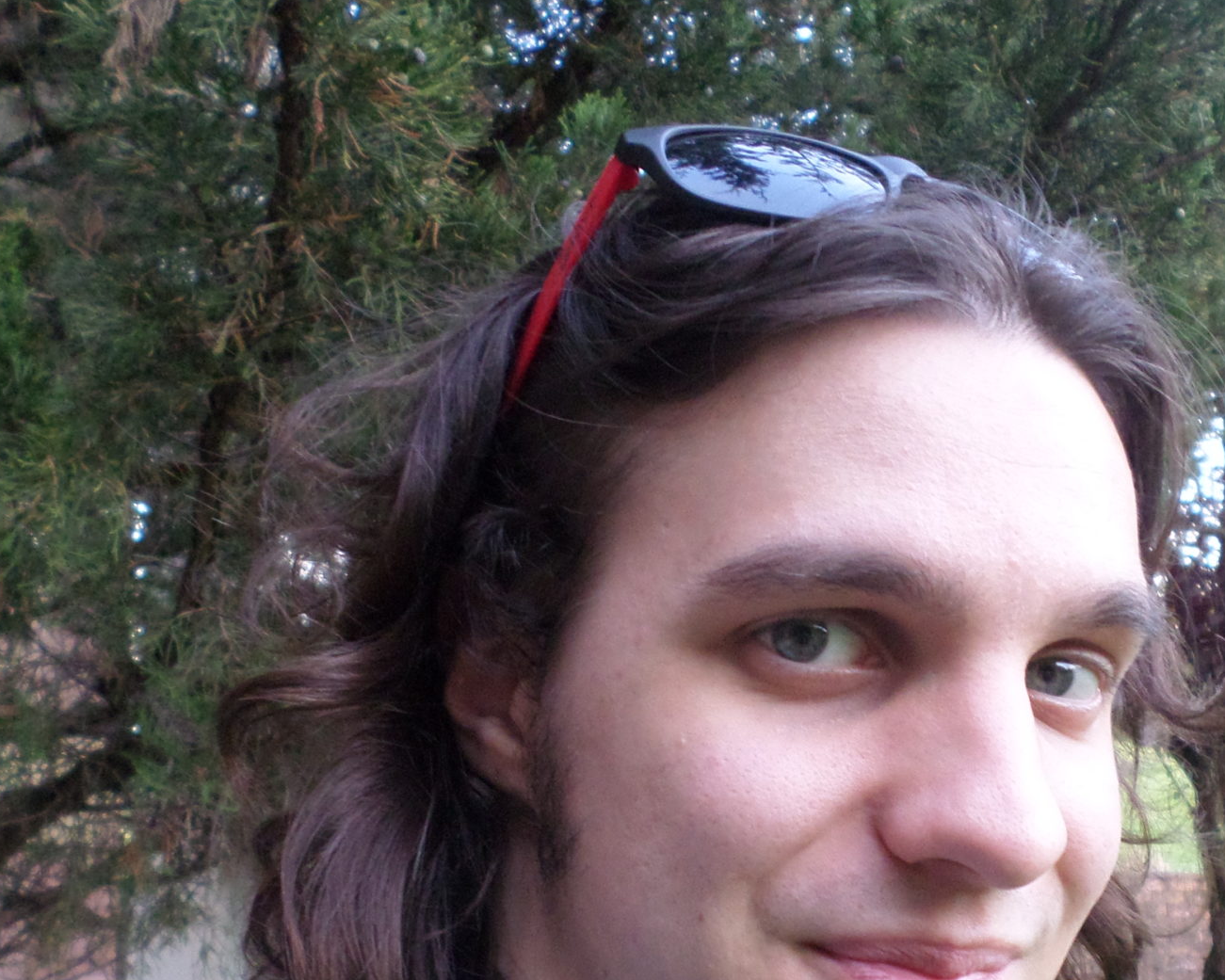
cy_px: 770
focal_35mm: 48
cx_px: 801
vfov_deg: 30.8
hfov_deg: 38.4
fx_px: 1740
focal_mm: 4.5
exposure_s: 1/30
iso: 200
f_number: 2.5
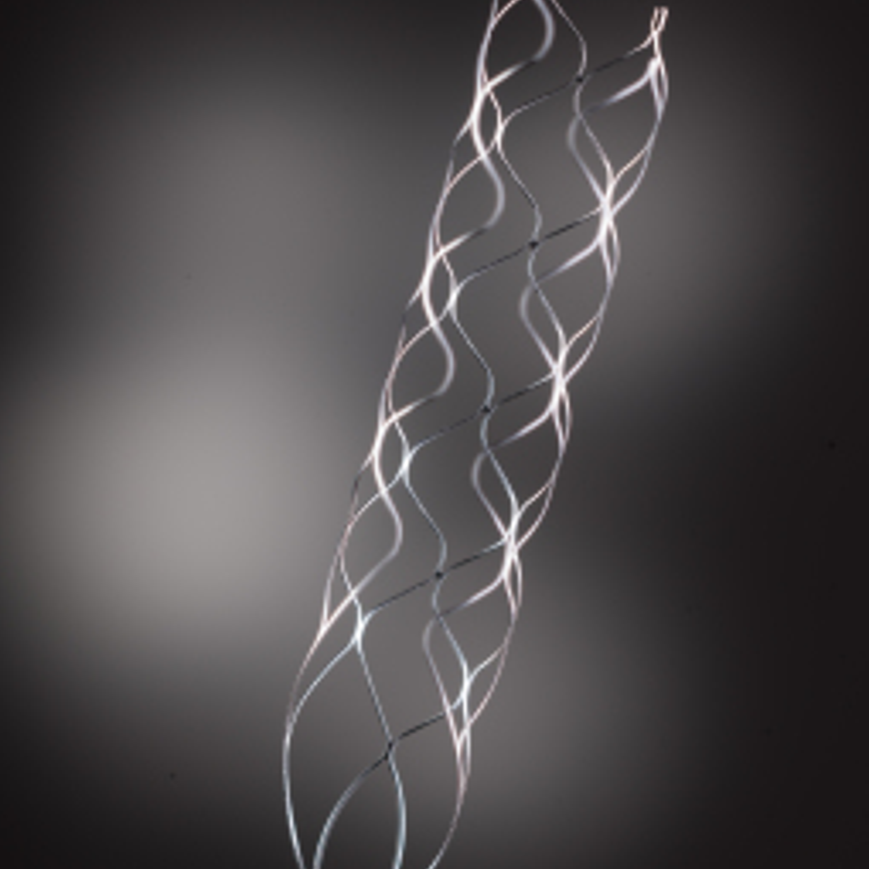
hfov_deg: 10.4
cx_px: 423
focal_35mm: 168
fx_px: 4772
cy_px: 491
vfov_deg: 10.4
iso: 50
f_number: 11
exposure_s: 1/160
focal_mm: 105
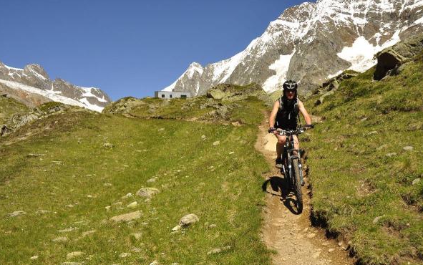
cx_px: 213
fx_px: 358
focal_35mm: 31
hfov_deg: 61.2
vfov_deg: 40.6
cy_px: 141
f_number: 9
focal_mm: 20
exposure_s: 1/320
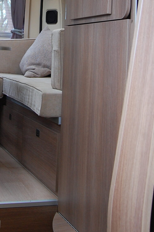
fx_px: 437
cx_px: 39
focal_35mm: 68
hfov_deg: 19.8
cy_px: 17
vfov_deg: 28.4
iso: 450
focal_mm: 20
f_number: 7.1
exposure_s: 1/30
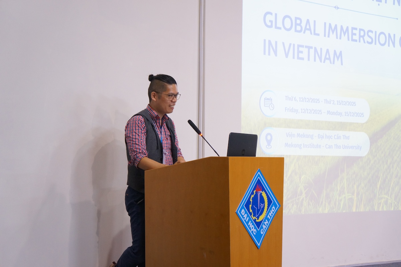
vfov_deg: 27.2
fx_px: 551
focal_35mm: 50
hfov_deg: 40.0
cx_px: 200
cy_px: 134
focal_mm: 33
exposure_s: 1/40
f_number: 4.5
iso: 1600
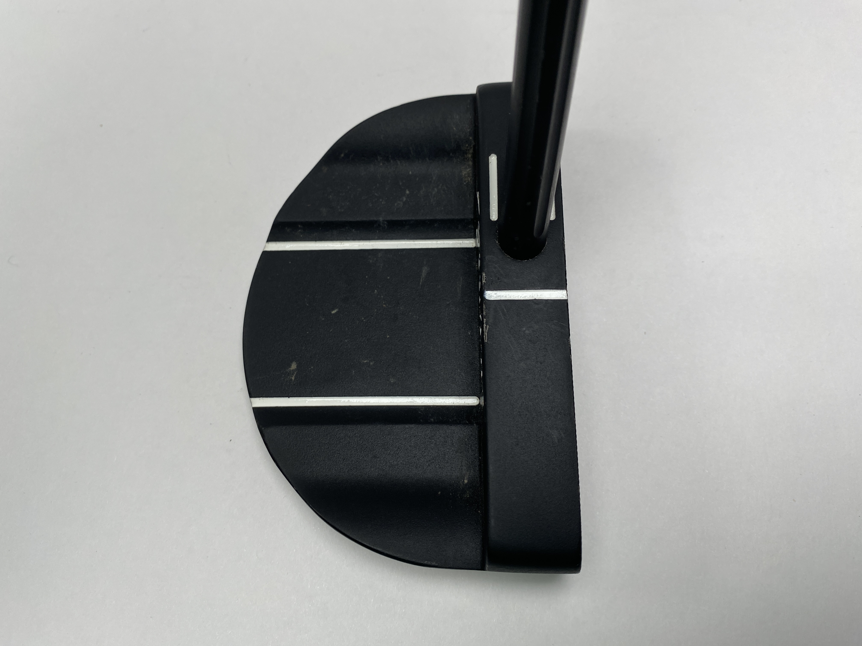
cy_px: 323
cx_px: 431
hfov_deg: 67.3
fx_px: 647
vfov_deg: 53.1
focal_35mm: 26
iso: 32
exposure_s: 1/227
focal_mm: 4.25
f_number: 1.8
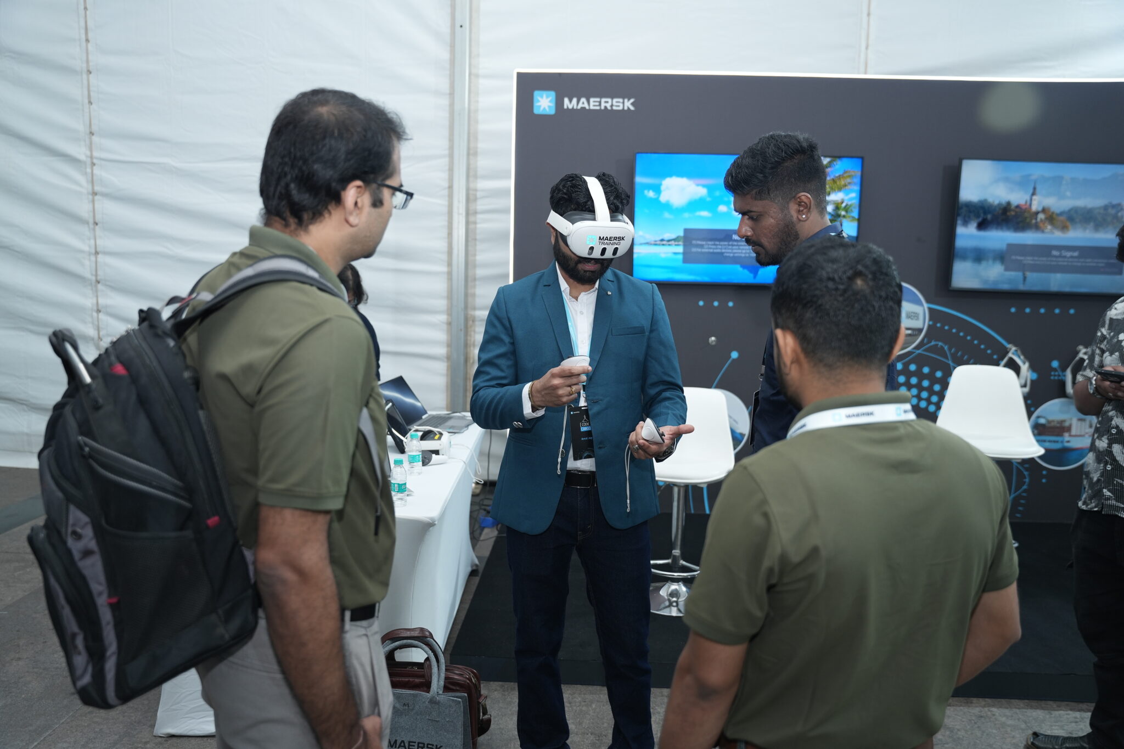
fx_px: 912
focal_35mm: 29
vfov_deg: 44.7
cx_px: 562
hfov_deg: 63.3
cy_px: 374
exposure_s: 1/160
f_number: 2.8
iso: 400
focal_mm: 29.2
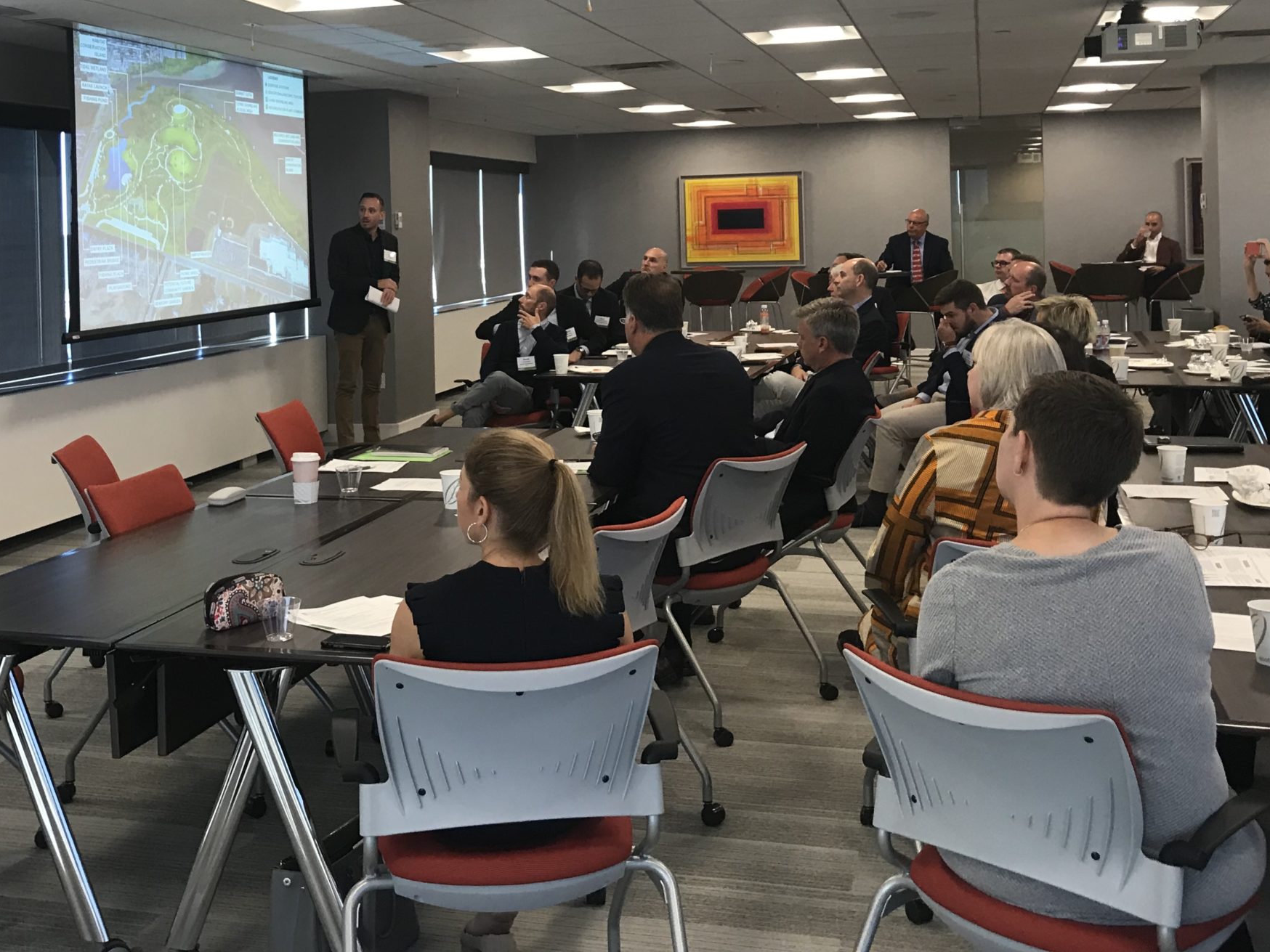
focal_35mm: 41
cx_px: 543
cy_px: 256
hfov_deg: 45.6
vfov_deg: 34.5
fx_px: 1504
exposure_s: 1/33
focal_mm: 3.99
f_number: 1.8
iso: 20
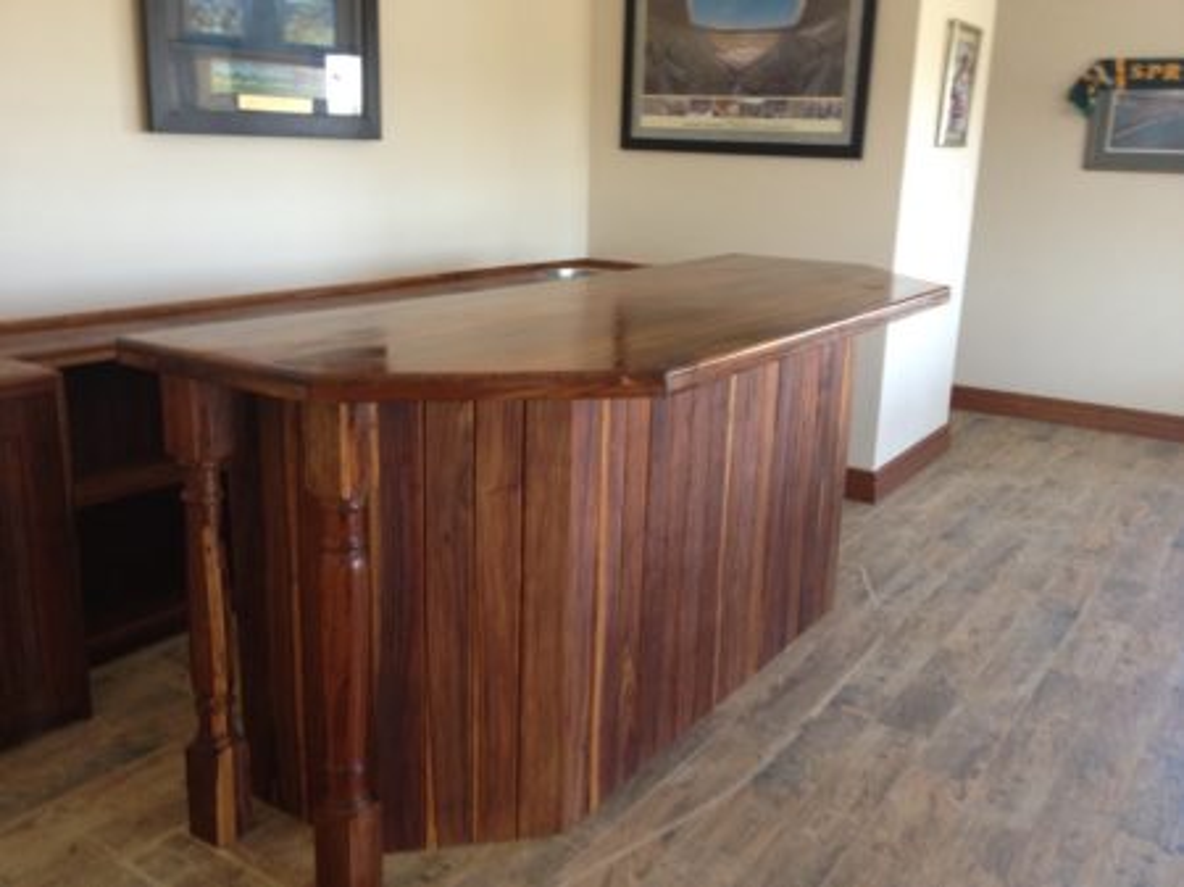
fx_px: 1196
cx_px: 592
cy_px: 444
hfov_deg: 52.7
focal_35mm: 35
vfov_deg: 40.7
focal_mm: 4.28
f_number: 2.4
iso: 100
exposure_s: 1/20
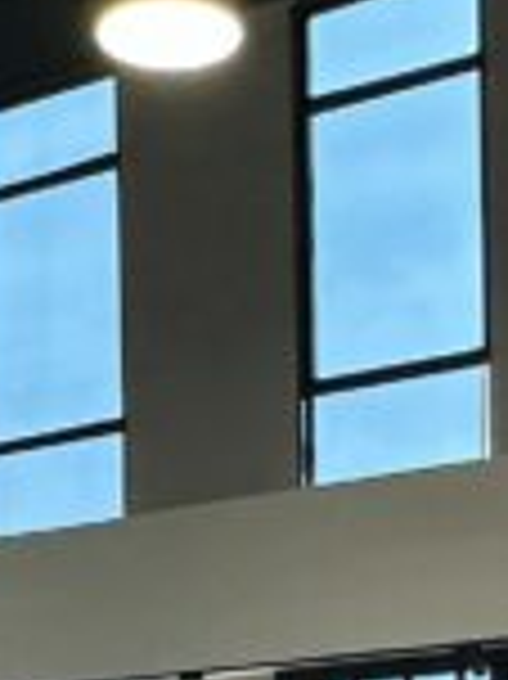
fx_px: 1862
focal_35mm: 95
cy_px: 959
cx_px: 319
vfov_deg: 18.7
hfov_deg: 15.5
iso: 250
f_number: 2.2
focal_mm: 2.22
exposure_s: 1/78
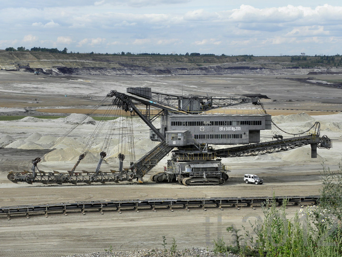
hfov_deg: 23.8
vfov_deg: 18.0
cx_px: 171
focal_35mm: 82
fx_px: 810
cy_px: 128
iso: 64
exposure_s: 1/250
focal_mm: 14.68
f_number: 5.6
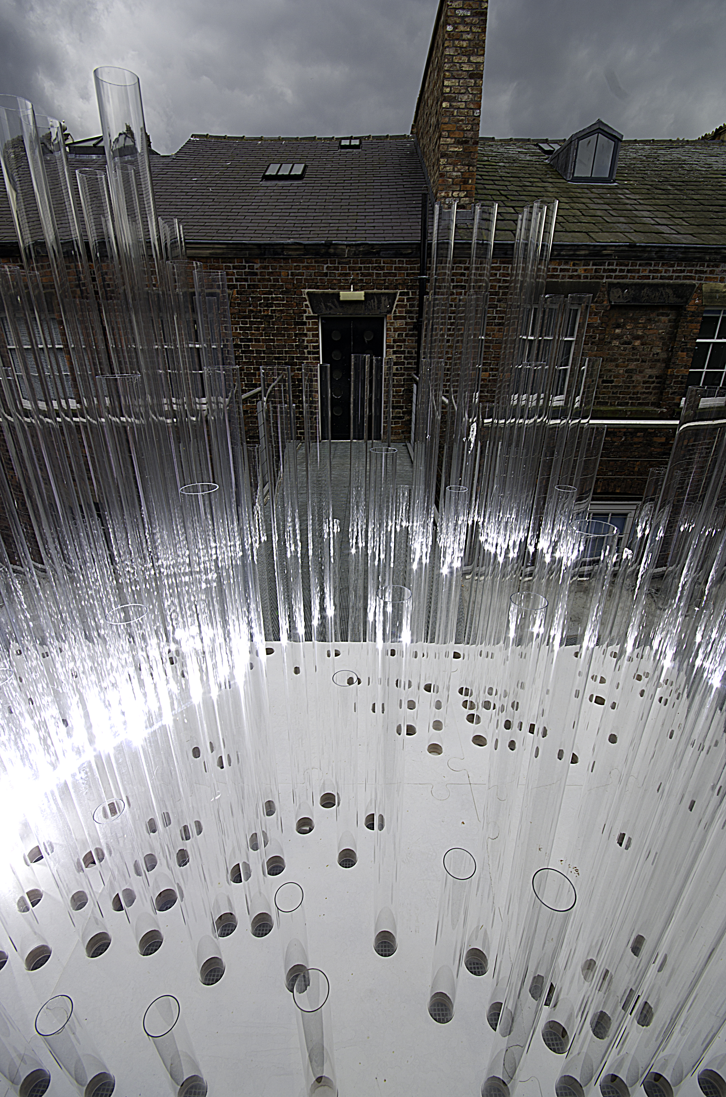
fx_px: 456
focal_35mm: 15
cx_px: 363
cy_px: 548
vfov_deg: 100.5
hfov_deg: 77.1
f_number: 9
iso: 100
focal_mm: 10
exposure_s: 1/100
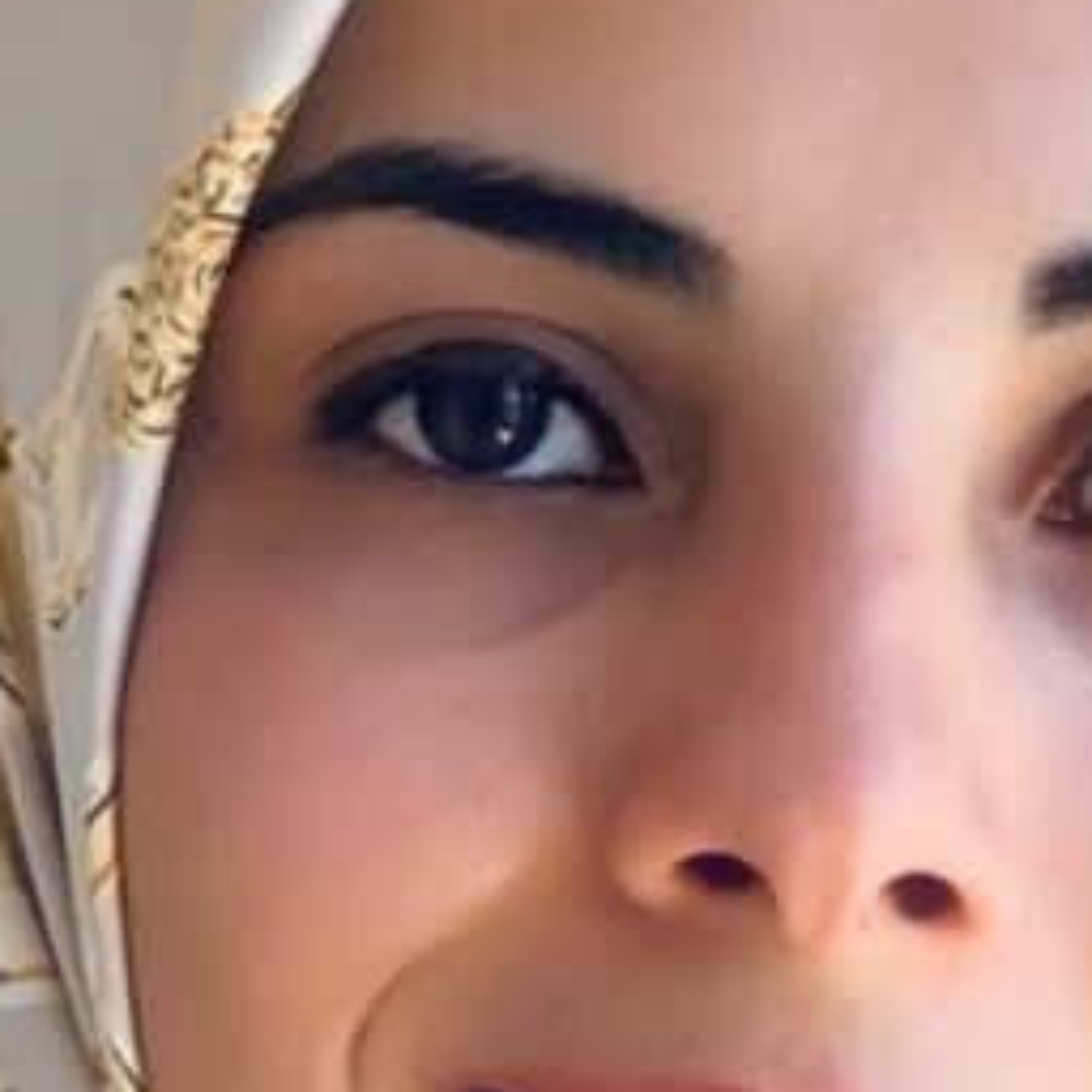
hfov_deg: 4.8
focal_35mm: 368
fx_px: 13134
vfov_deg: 4.6
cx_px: 879
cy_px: 3285
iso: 25
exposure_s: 1/122
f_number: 2.4
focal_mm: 6
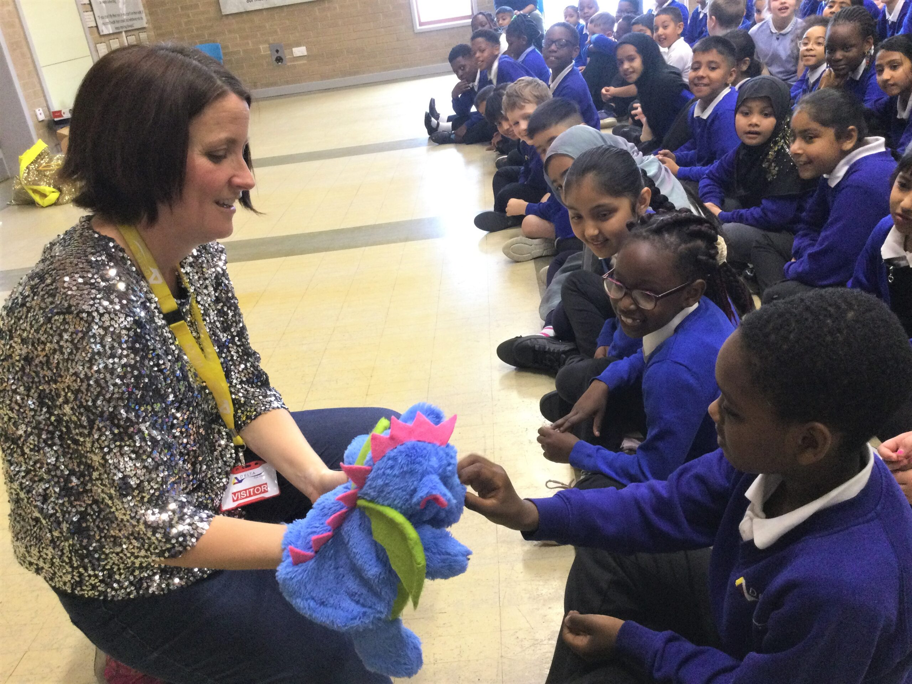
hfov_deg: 58.4
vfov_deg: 45.4
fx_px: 817
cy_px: 342
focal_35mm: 31
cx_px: 456
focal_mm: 3.3
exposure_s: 1/33
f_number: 2.4
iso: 200
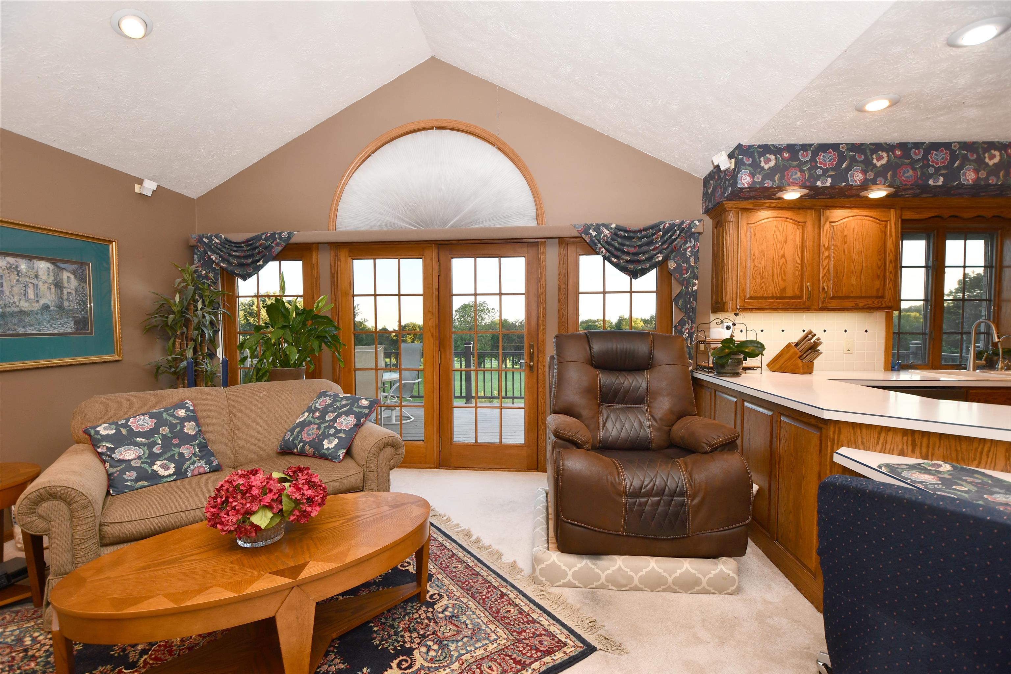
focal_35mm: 15
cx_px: 506
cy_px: 337
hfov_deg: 100.4
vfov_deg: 77.3
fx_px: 421
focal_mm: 10
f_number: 5
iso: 200
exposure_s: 1/60
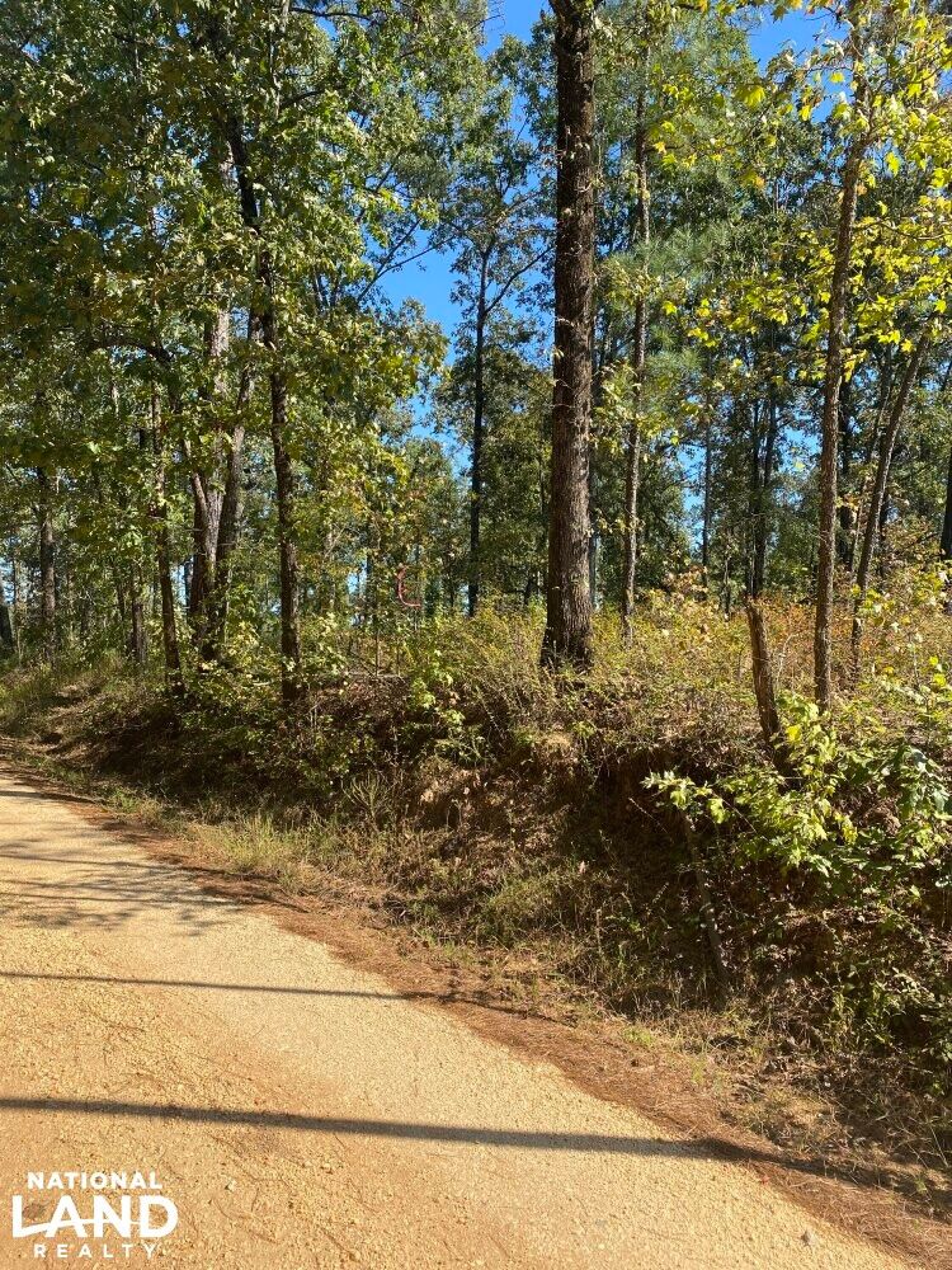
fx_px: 953
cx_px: 476
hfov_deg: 53.1
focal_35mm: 26
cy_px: 635
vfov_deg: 67.3
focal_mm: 4.25
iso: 32
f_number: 1.8
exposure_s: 1/1464
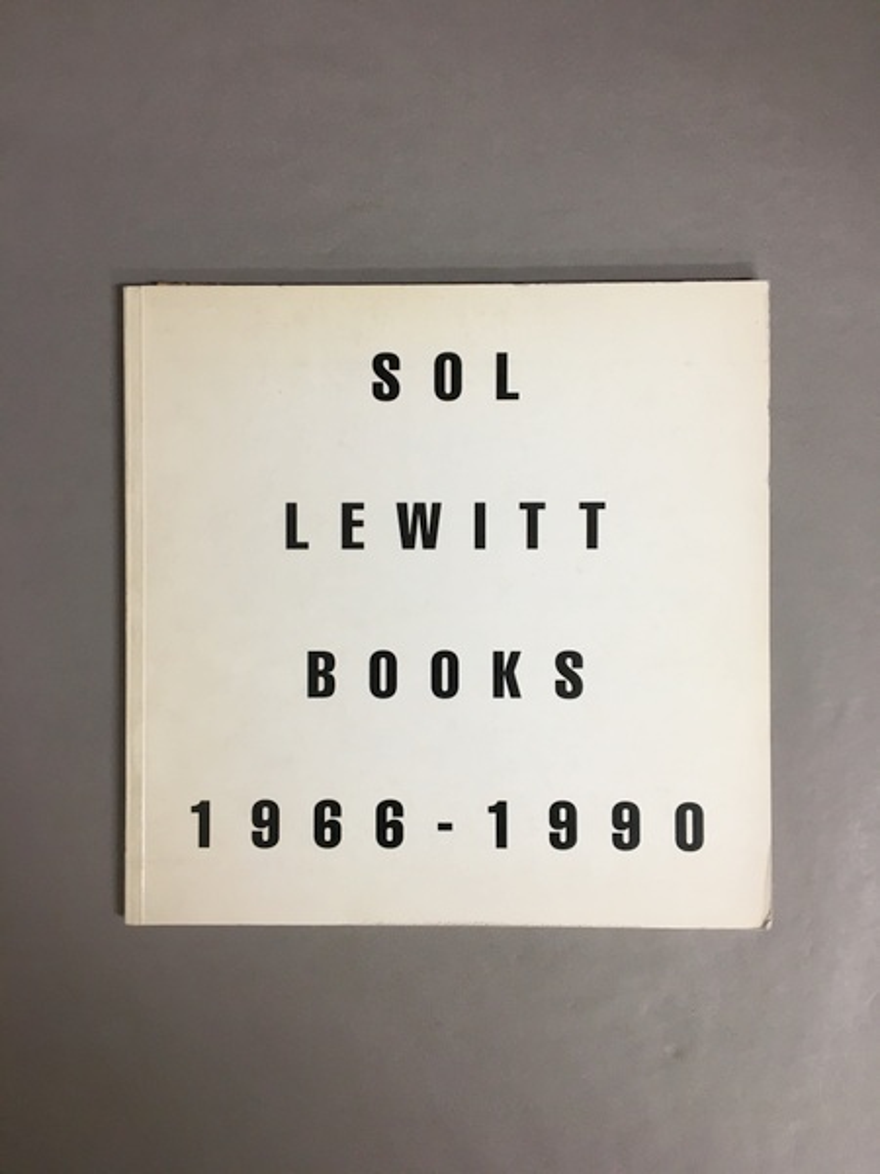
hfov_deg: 48.2
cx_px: 440
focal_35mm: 29
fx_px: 983
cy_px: 587
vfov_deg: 61.7
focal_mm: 4.15
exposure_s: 1/30
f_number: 2.2
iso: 50
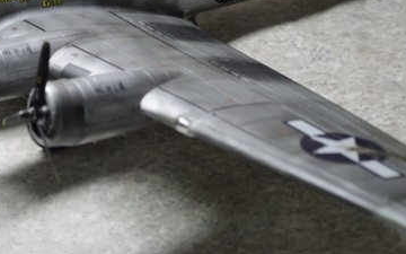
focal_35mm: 131
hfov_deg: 15.9
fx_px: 1449
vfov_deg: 9.9
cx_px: 174
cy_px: -6
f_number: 7.1
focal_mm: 42.5
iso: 800
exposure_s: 1/100
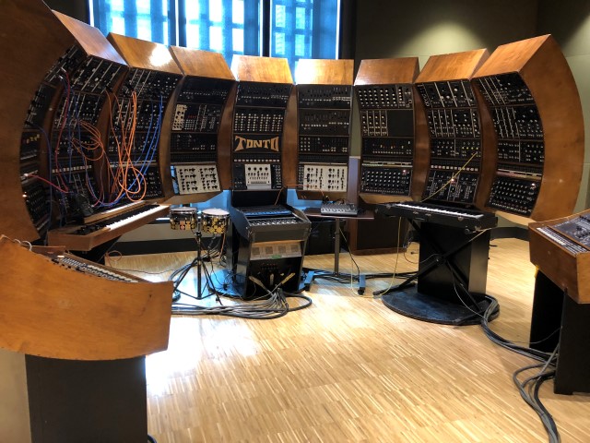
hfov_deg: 63.4
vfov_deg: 49.7
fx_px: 477
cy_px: 222
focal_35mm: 28
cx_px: 295
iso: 64
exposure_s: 1/15
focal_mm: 4
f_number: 1.8
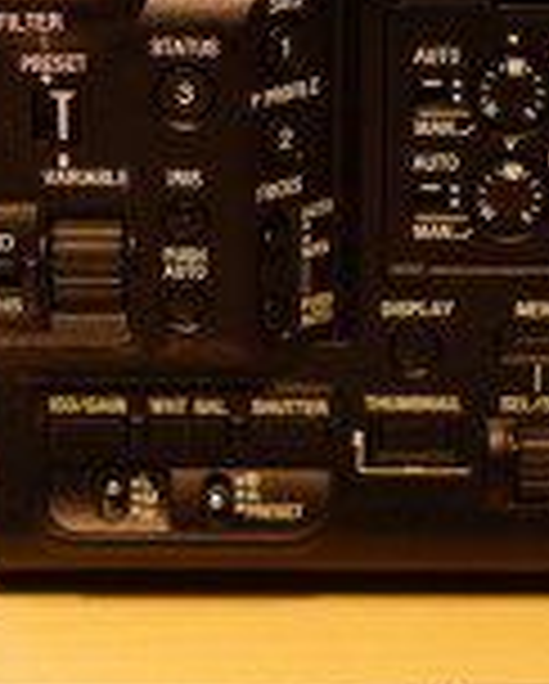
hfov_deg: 9.3
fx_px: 3365
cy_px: 234
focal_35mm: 166
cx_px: 220
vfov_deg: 11.6
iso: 1250
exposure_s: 1/100
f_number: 2
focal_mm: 35
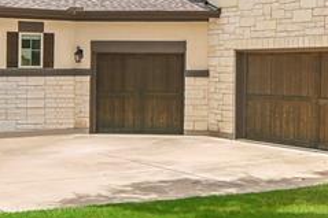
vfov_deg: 17.6
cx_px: 306
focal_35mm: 77
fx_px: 701
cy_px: 47
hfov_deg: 25.4
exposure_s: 1/800
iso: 160
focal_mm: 12
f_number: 5
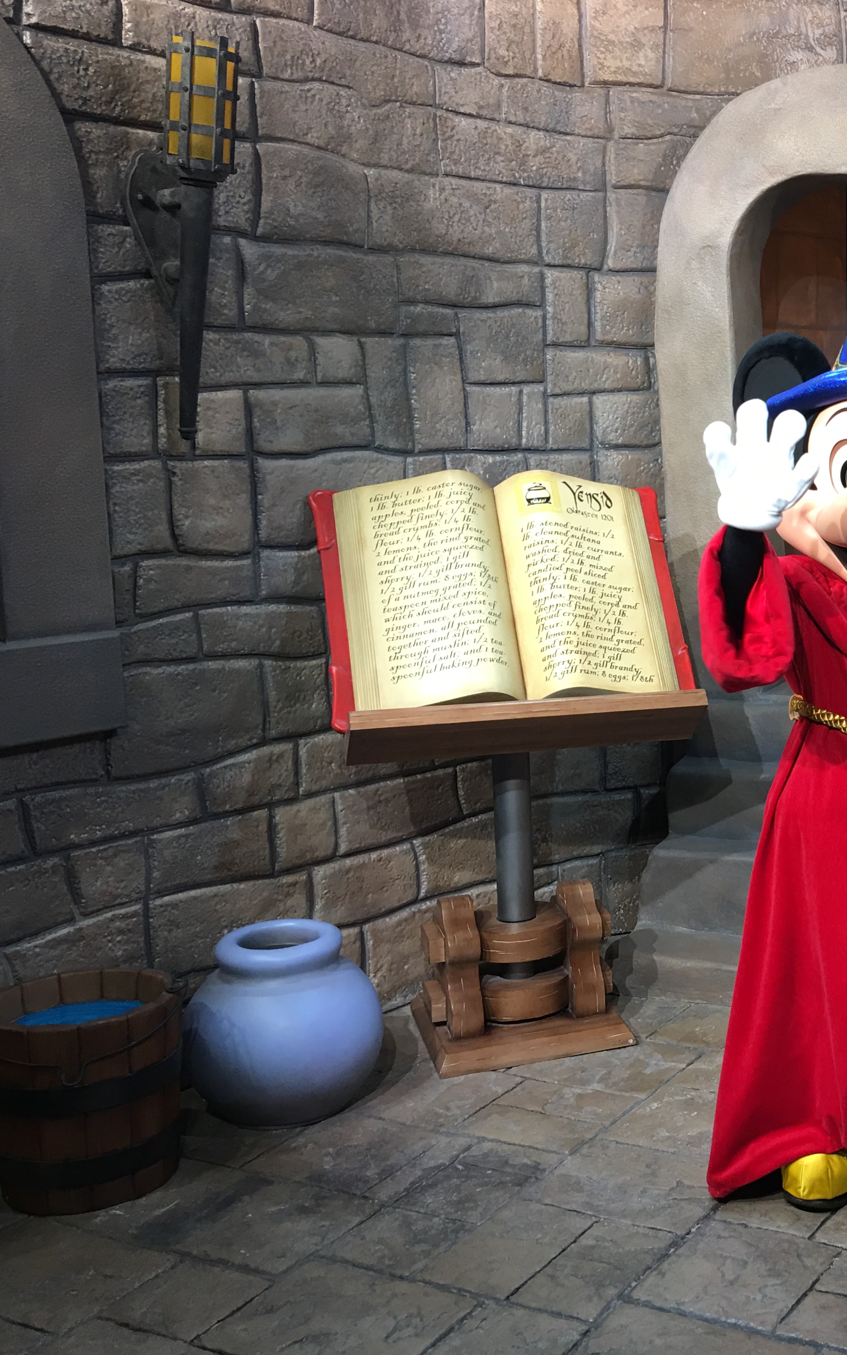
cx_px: 925
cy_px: 669
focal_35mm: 42
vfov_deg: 47.2
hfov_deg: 27.9
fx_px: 1551
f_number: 2.2
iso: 25
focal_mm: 4.15
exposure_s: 1/15
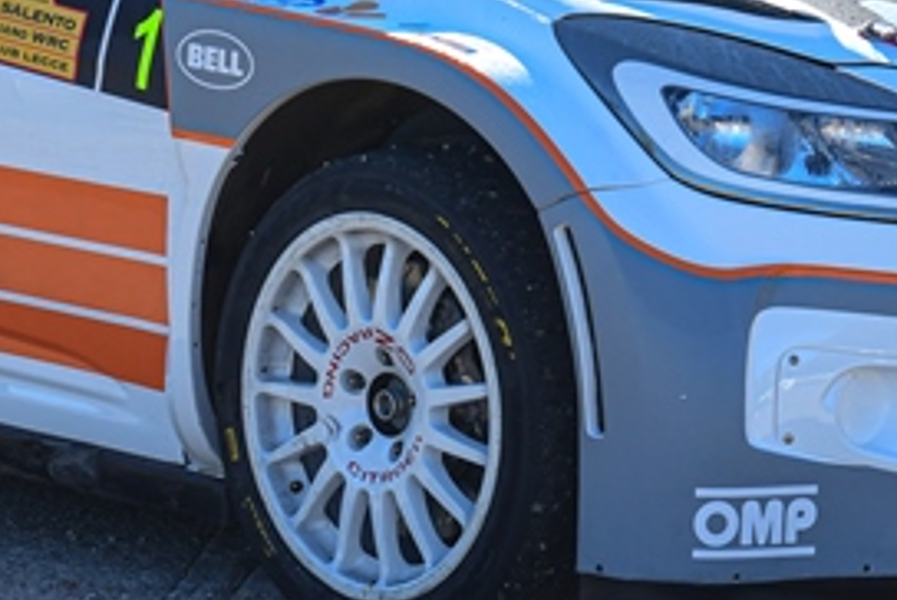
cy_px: -272
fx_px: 5812
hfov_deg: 8.8
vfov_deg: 5.9
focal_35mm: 233
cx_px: 528
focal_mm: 62
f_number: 9
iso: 400
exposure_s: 1/200
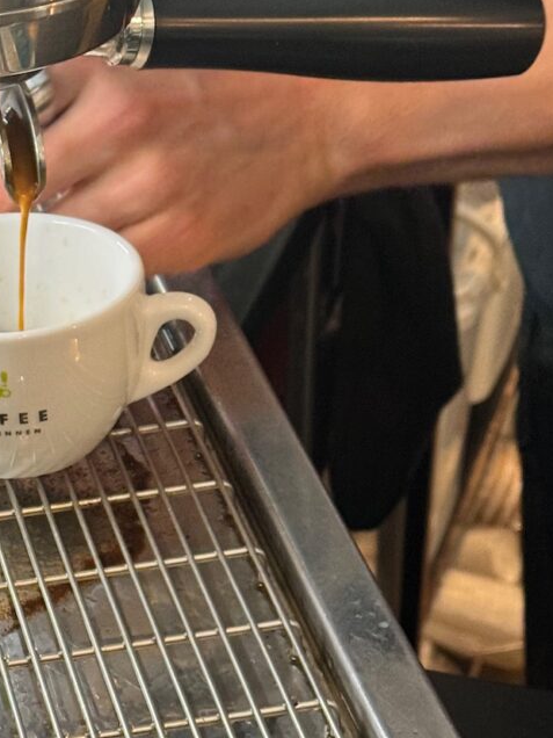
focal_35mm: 116
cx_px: -65
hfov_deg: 12.5
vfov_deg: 16.9
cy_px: 478
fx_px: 2471
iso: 250
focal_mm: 6.76
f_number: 1.78
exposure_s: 1/50
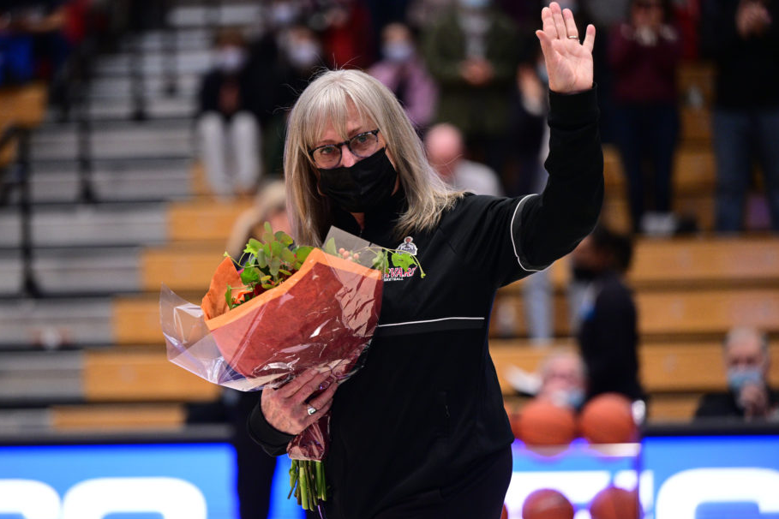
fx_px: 3657
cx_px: 369
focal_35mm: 169
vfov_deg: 8.1
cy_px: 265
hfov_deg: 12.2
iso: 2000
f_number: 2.8
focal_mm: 150
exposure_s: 1/800
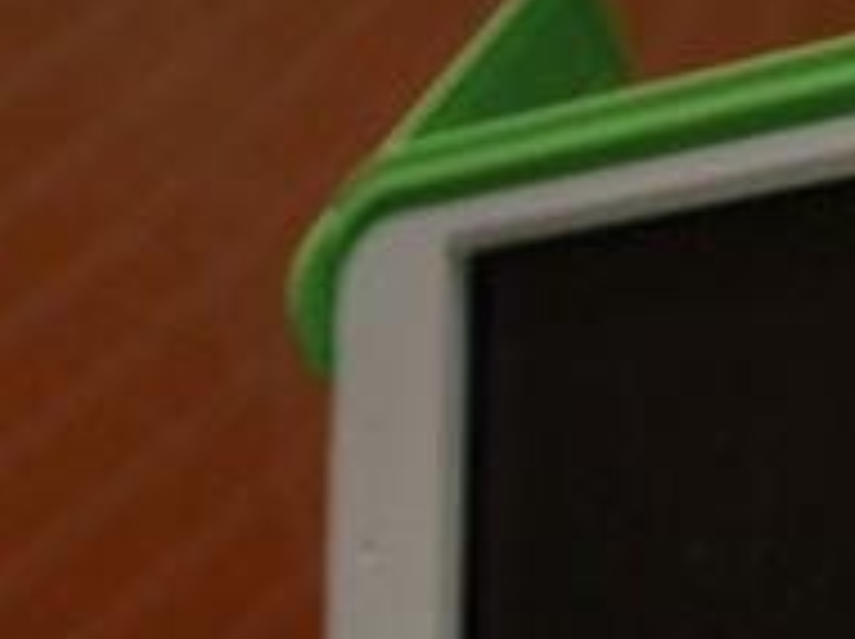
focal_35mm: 155
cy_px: 846
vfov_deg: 9.4
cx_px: 706
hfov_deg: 12.7
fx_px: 3824
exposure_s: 1/50
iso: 360
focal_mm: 20
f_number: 3.8
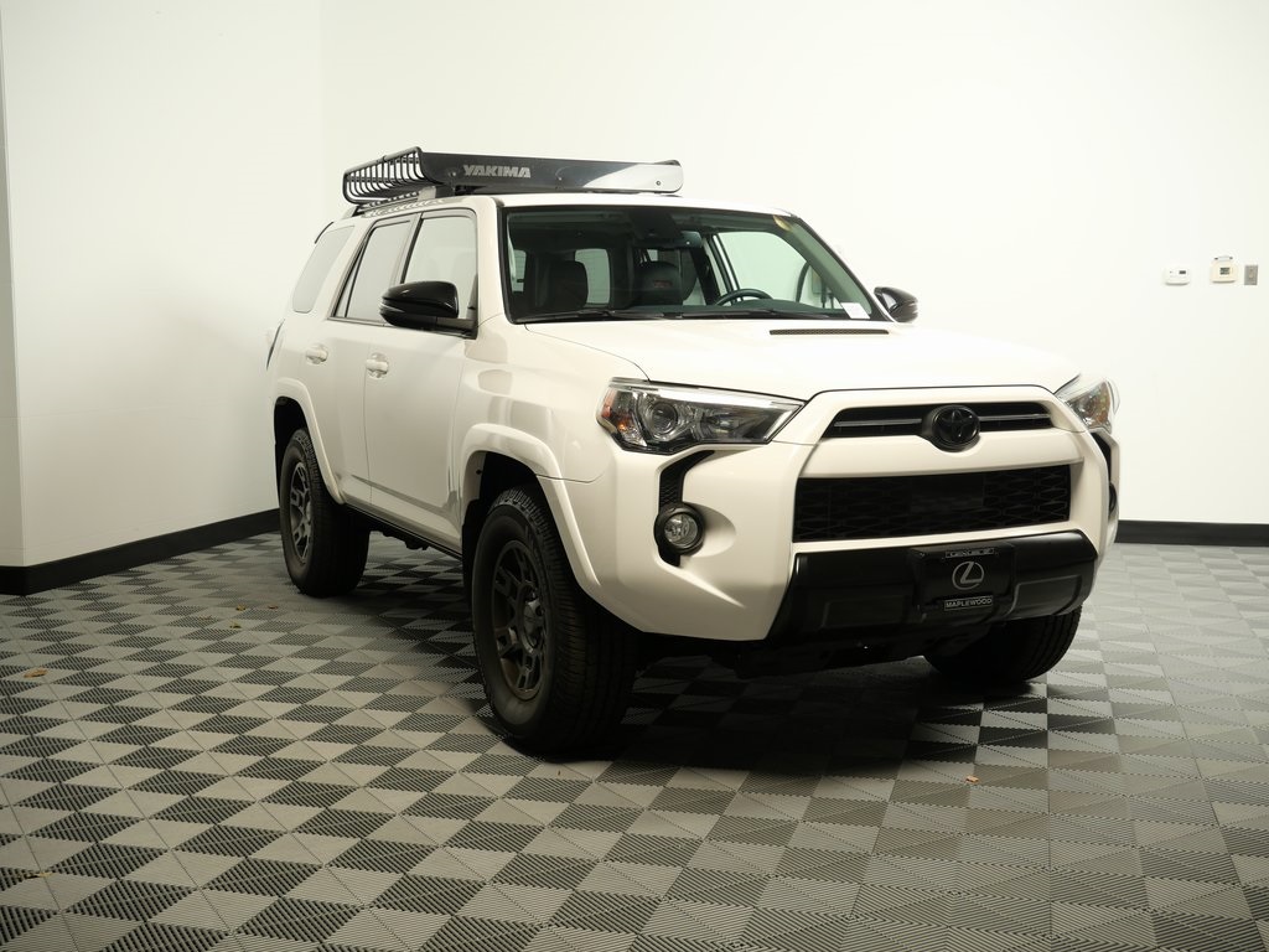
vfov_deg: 36.0
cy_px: 476
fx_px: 1466
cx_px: 634
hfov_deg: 46.8
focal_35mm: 40
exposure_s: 1/200
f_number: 5.6
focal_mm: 20
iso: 250
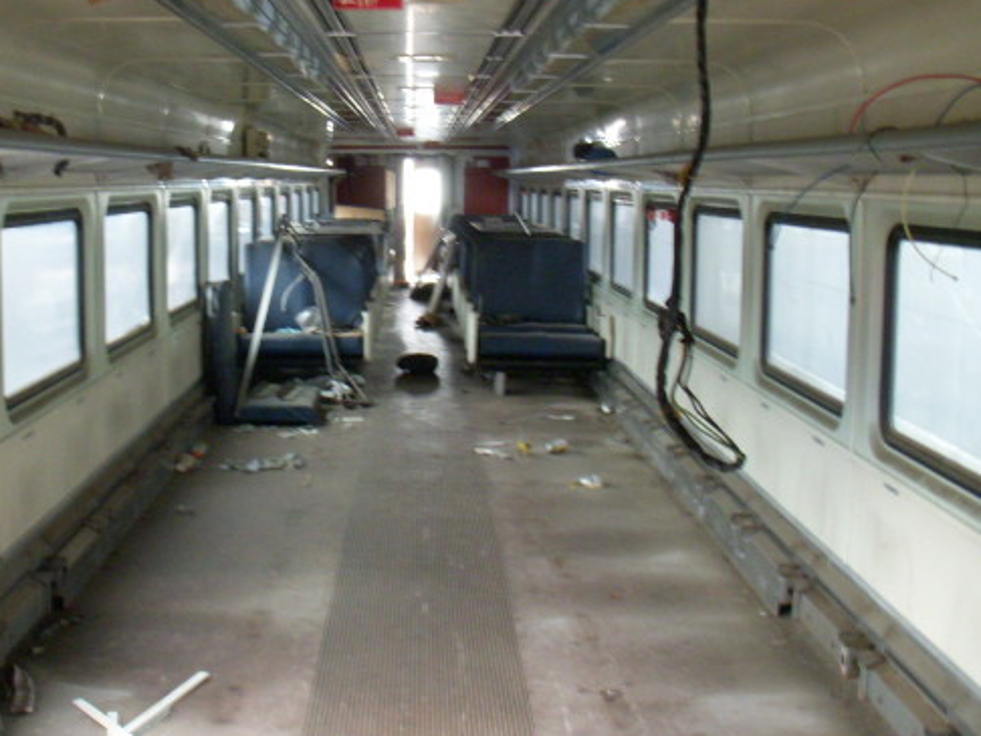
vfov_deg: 29.1
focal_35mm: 50
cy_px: 357
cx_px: 384
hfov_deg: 38.0
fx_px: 1418
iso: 400
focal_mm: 6.3
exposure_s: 1/4
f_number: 3.3
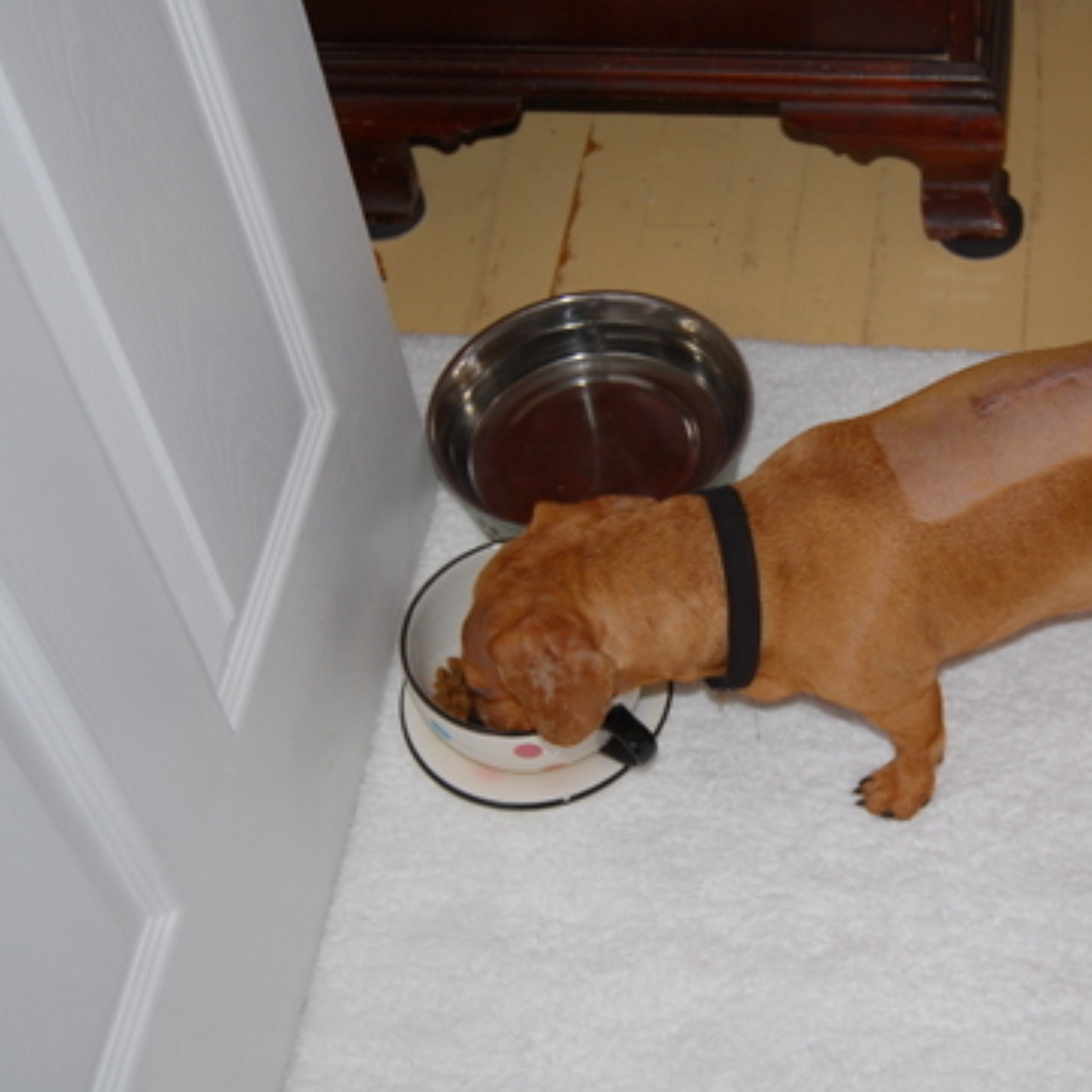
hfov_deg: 27.4
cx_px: 805
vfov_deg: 27.7
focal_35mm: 62
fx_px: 2213
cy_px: 549
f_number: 4.5
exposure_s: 1/60
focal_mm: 32
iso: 400
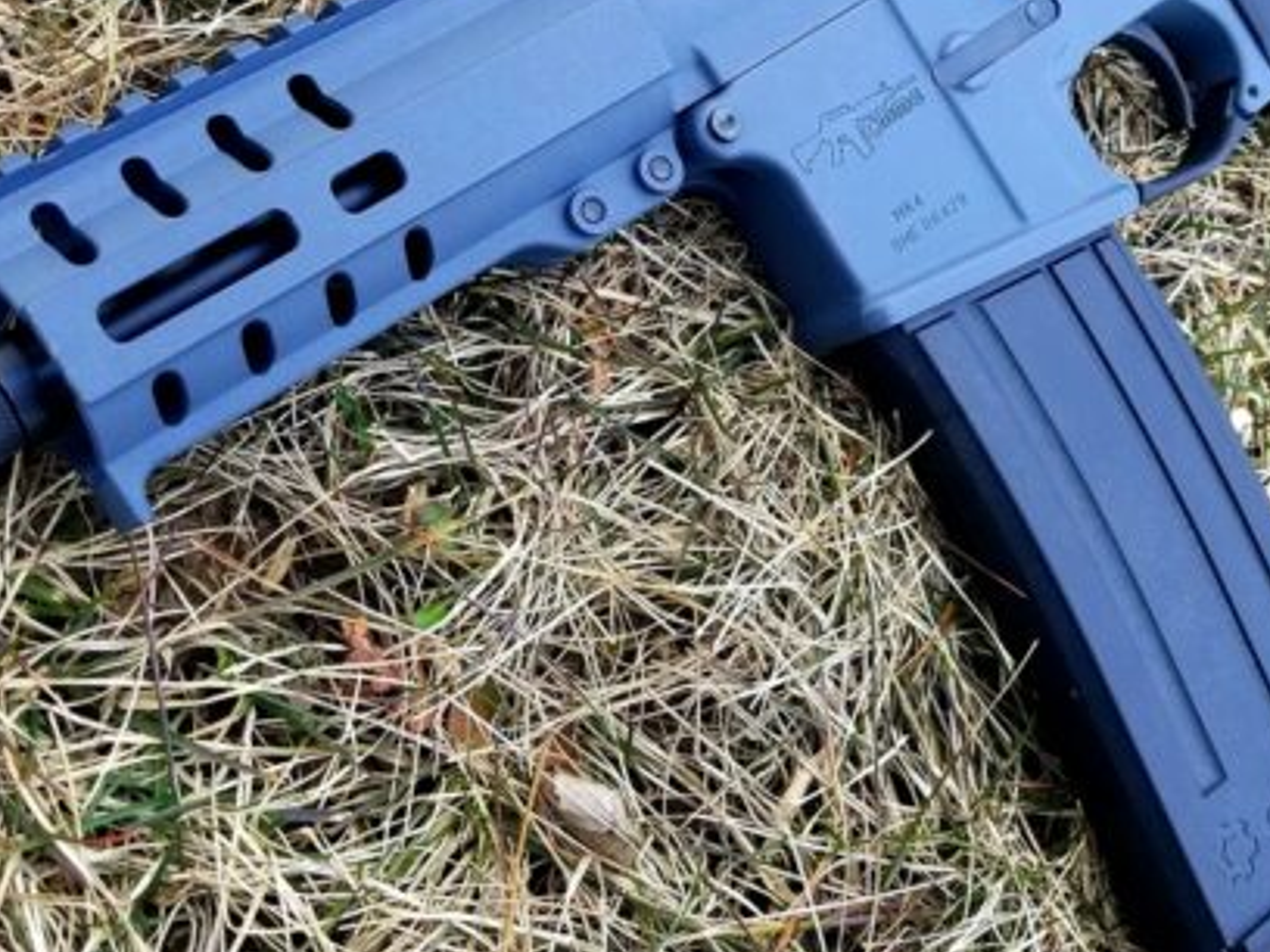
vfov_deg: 29.1
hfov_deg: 38.4
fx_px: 1798
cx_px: 865
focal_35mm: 49
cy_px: 205
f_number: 1.7
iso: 50
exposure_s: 1/215
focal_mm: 4.25
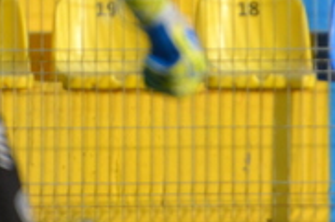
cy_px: 36
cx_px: 641
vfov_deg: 0.7
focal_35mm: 1981
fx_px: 18417
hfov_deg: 1.0
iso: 400
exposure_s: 1/1250
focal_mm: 300
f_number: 5.6
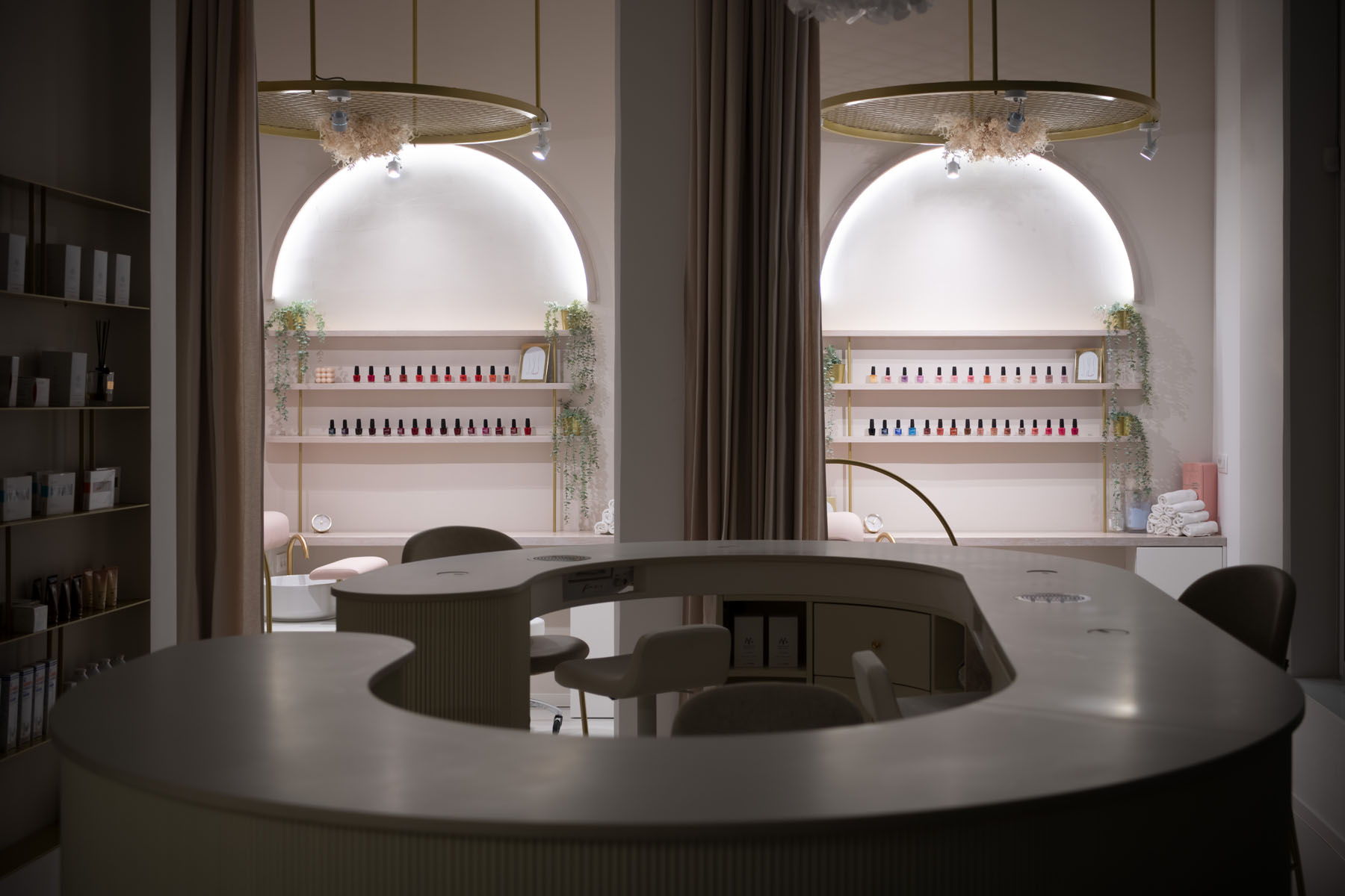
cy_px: 448
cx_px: 672
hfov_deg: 44.5
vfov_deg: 30.5
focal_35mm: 44
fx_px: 1644
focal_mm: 44
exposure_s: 1/160
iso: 64
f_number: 2.8
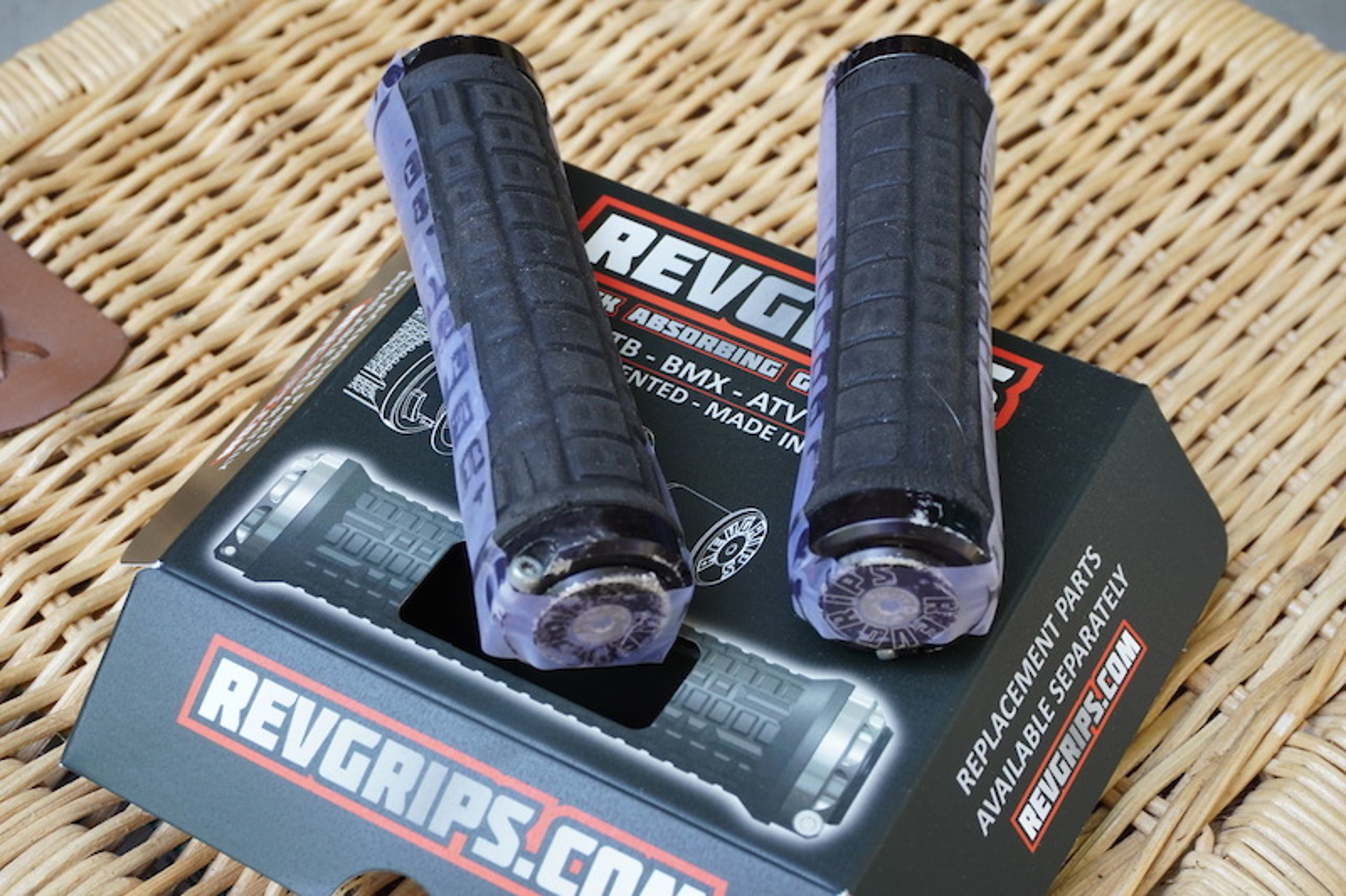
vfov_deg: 25.0
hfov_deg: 36.9
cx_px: 673
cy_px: 448
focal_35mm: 54
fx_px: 2018
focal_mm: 36
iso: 640
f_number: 8
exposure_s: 1/40
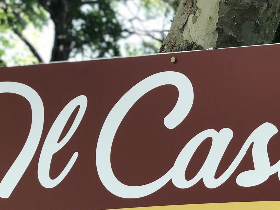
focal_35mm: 117
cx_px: 217
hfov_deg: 16.7
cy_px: 189
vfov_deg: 12.6
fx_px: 946
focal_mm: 6
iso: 20
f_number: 2.4
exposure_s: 1/60
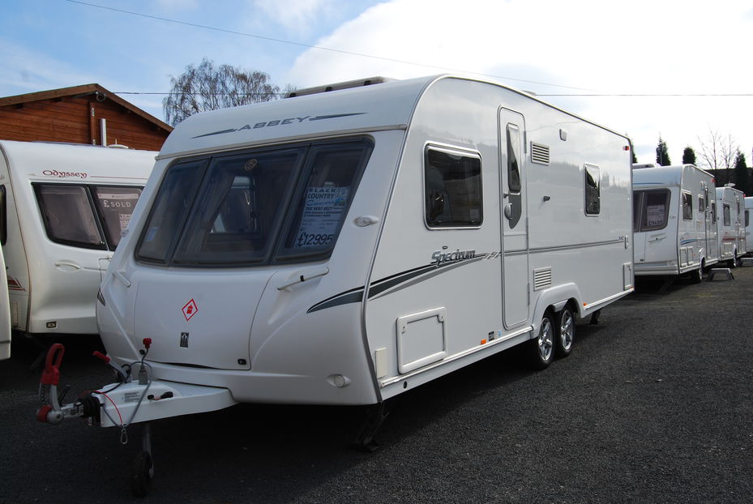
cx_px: 376
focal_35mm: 34
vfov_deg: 38.5
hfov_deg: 55.0
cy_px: 252
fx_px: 723
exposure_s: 1/320
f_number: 10
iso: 200
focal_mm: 23
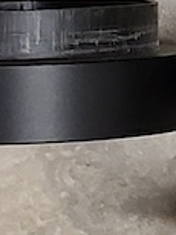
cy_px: -34
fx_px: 921
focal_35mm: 136
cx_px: 214
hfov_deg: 10.7
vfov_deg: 14.1
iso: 500
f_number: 2.4
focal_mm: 4.3
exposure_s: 1/120
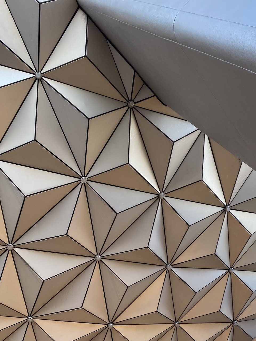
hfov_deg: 34.9
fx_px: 404
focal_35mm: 41
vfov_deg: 44.6
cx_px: 163
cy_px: 244
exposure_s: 1/122
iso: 32
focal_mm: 4.25
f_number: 1.8
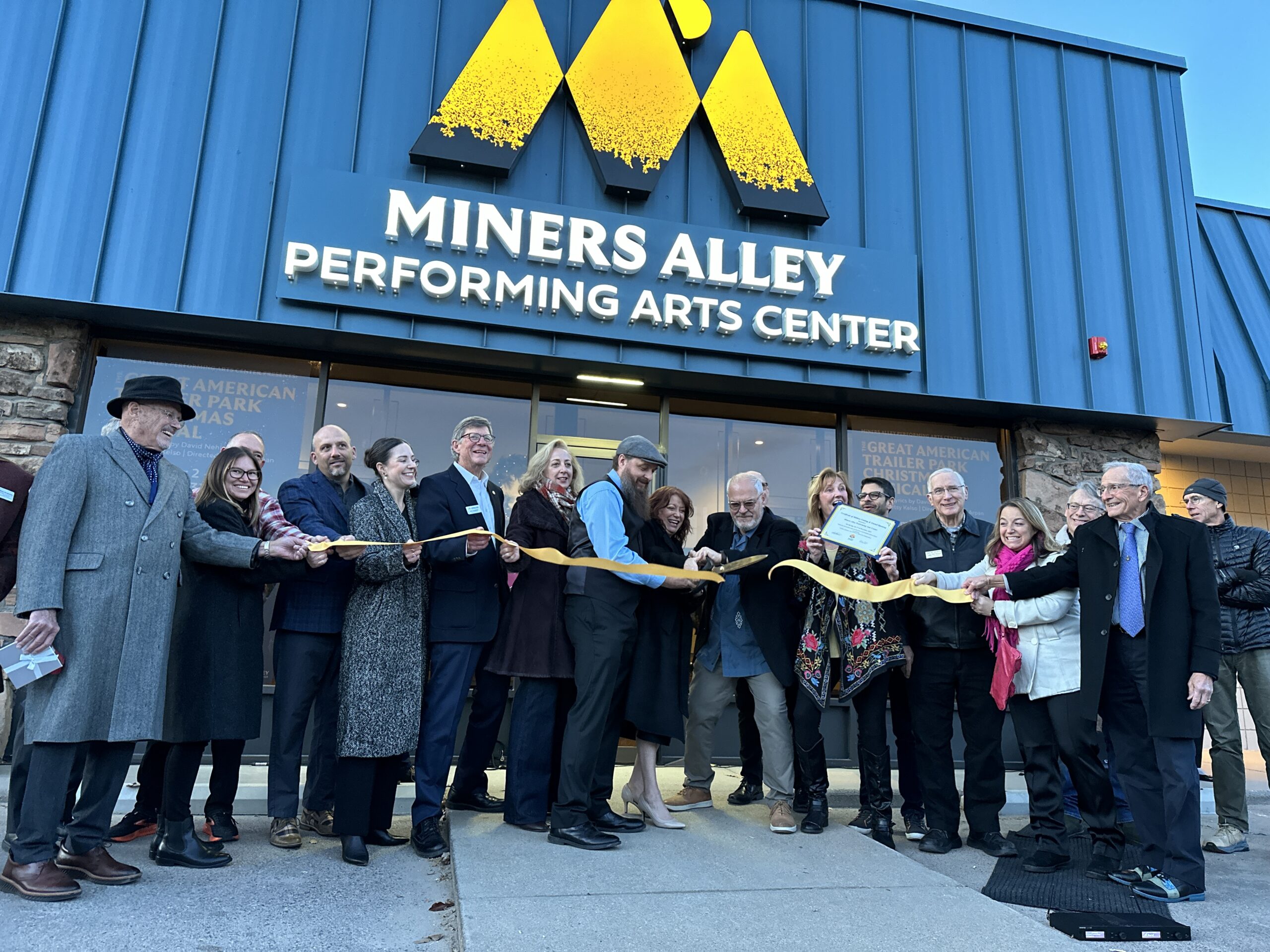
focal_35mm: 24
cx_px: 635
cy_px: 476
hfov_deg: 71.6
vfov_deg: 56.8
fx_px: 881
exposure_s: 1/60
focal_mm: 6.86
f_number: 1.78
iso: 400
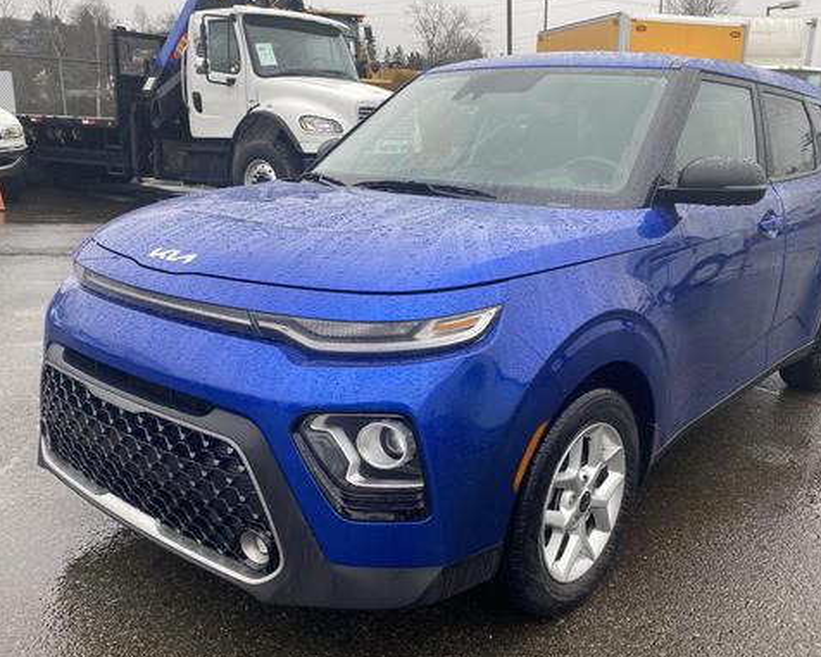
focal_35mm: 32
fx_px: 778
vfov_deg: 45.8
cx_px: 433
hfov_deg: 55.6
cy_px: 336
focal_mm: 4.25
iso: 32
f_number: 1.8
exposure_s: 1/167
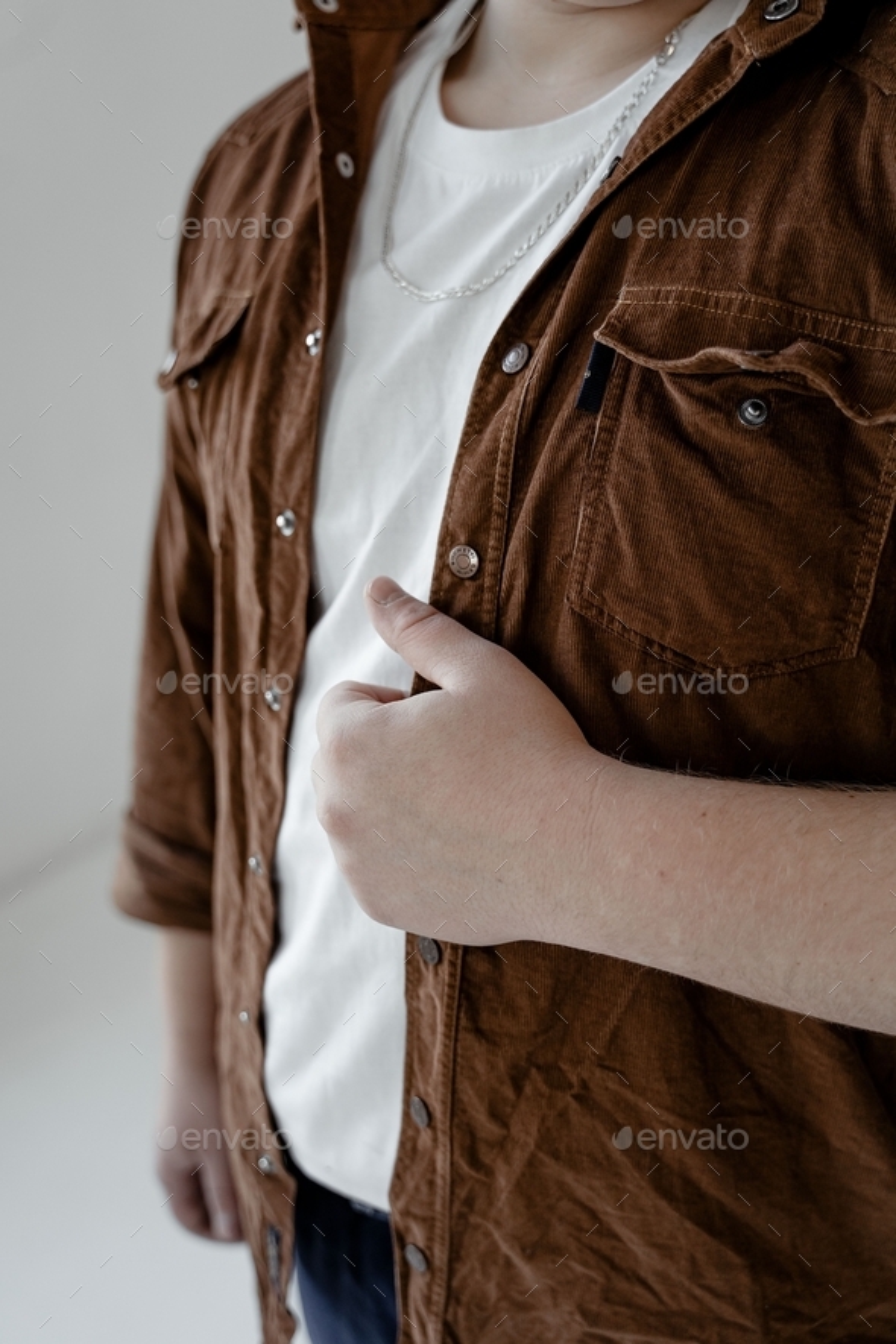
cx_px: 448
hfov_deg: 36.9
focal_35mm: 36
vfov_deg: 53.1
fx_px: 1344
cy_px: 672
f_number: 2.8
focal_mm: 36
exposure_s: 1/160
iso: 400
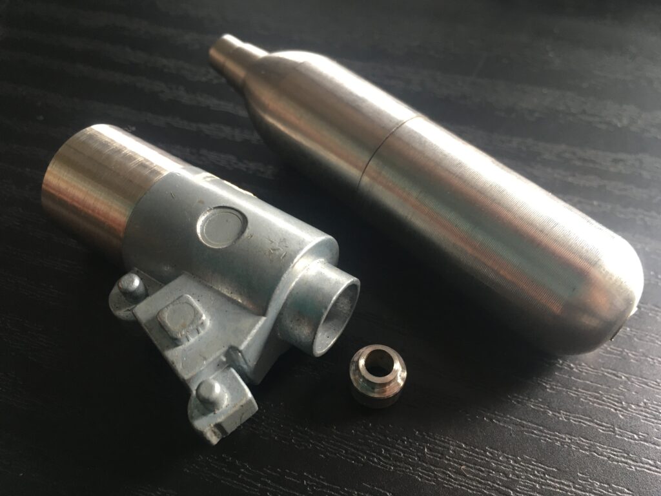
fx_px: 554
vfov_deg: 48.2
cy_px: 248
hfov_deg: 61.7
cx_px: 330
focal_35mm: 29
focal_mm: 4.15
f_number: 2.2
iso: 80
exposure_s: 1/30
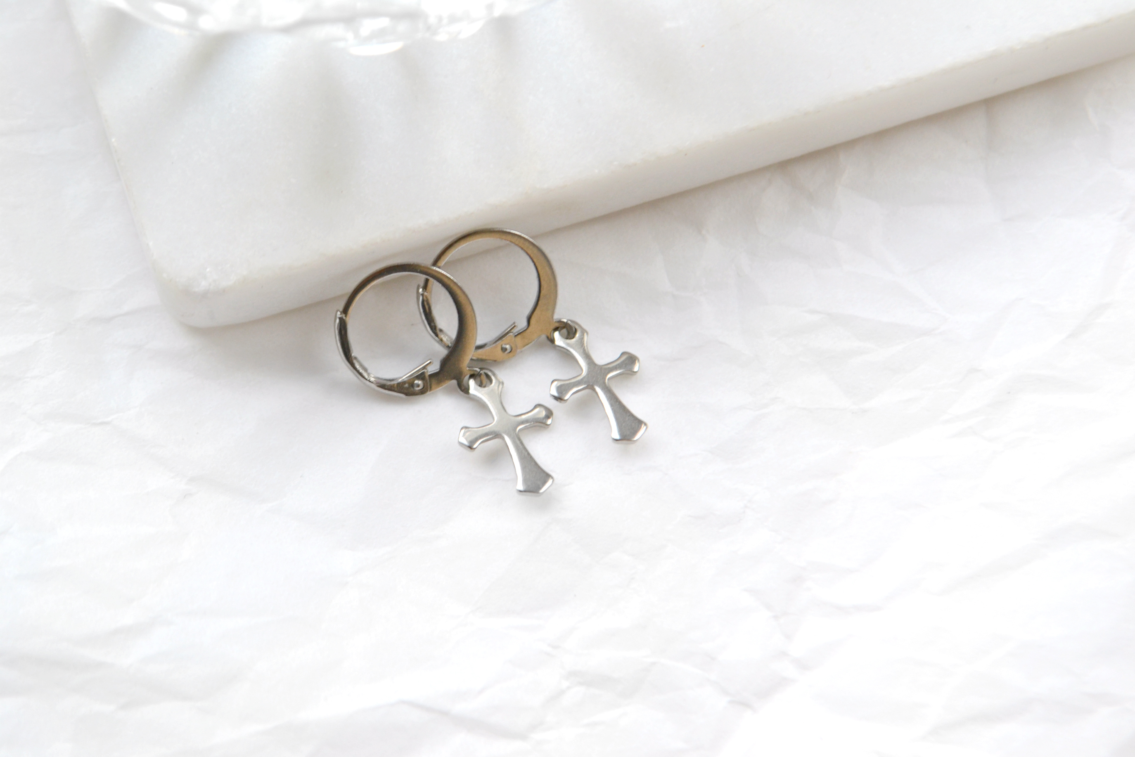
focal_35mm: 82
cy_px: 378
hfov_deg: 24.6
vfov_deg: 16.6
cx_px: 568
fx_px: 2601
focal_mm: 55
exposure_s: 1/125
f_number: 8
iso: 400
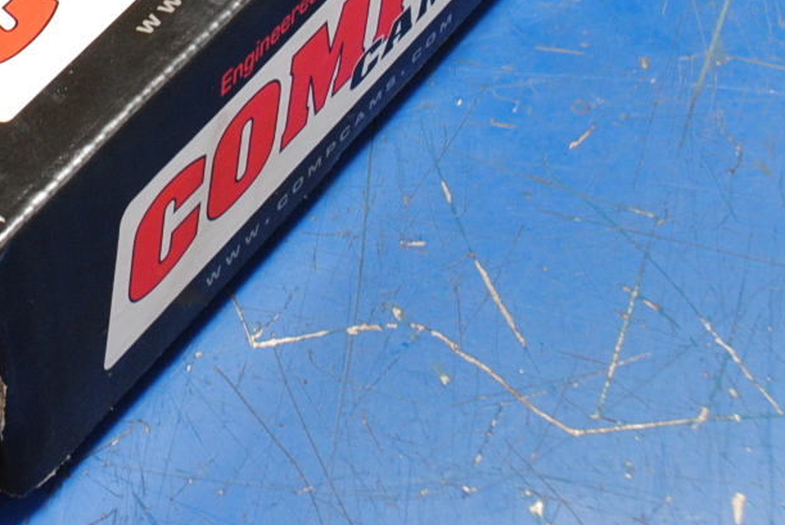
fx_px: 2489
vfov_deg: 11.8
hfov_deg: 17.6
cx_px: 28
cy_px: -109
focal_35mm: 114
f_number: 6.3
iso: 400
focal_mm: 24
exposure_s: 1/5
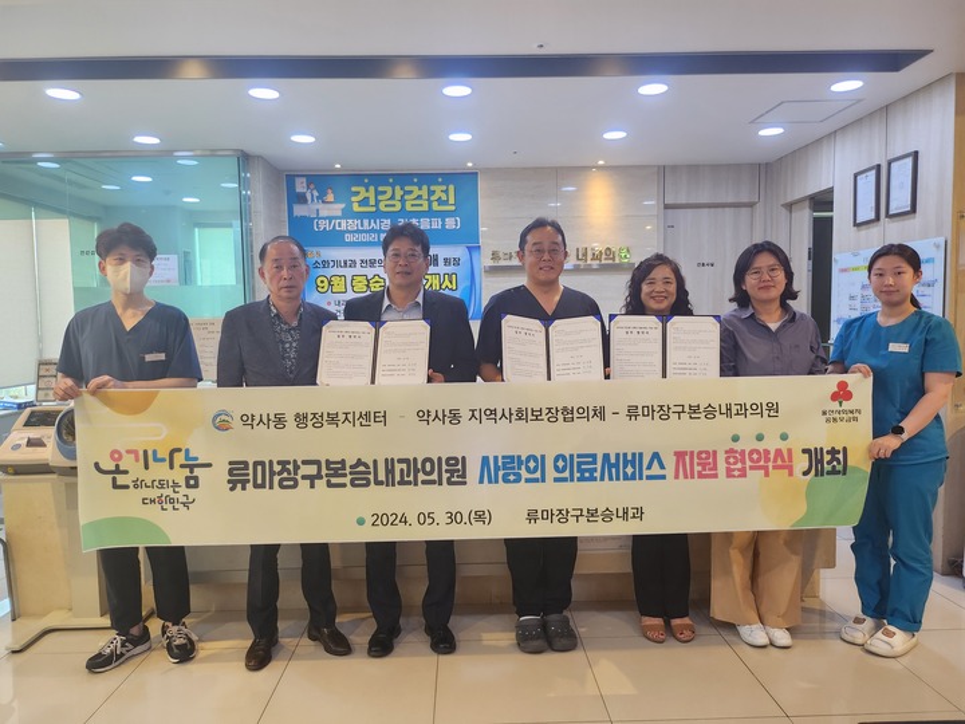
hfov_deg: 71.6
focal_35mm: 24
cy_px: 362
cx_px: 482
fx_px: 669
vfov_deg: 56.8
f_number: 1.8
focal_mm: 5
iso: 640
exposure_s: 1/120
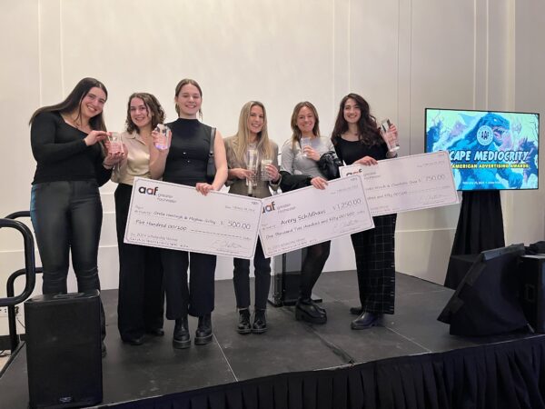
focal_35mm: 26
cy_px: 204
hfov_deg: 67.3
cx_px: 272
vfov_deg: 53.1
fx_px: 409
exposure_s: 1/30
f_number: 1.6
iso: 500
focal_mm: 5.1
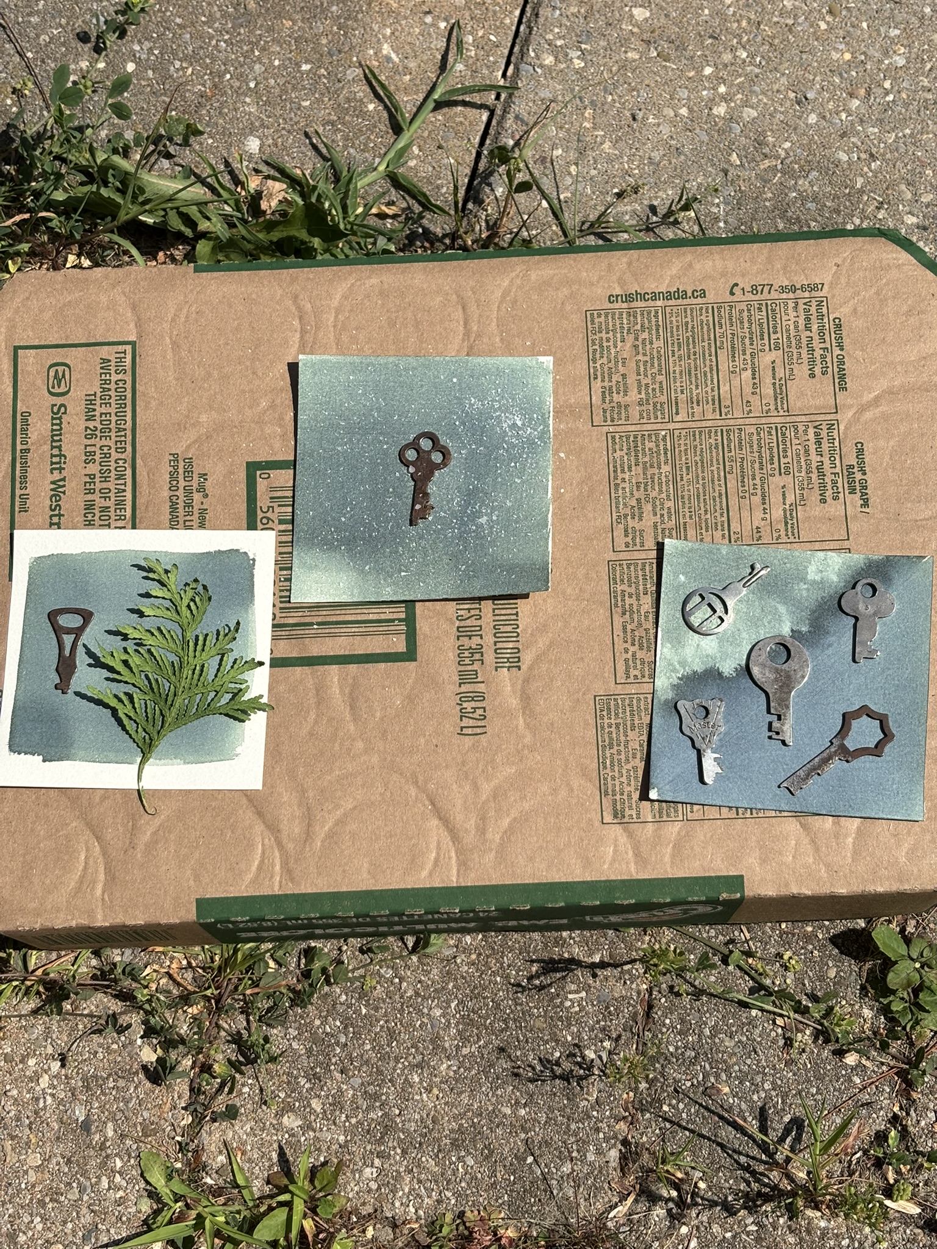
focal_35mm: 52
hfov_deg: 28.0
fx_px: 1877
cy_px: 624
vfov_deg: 36.8
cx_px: 468
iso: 32
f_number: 1.6
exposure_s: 1/4082
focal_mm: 5.96
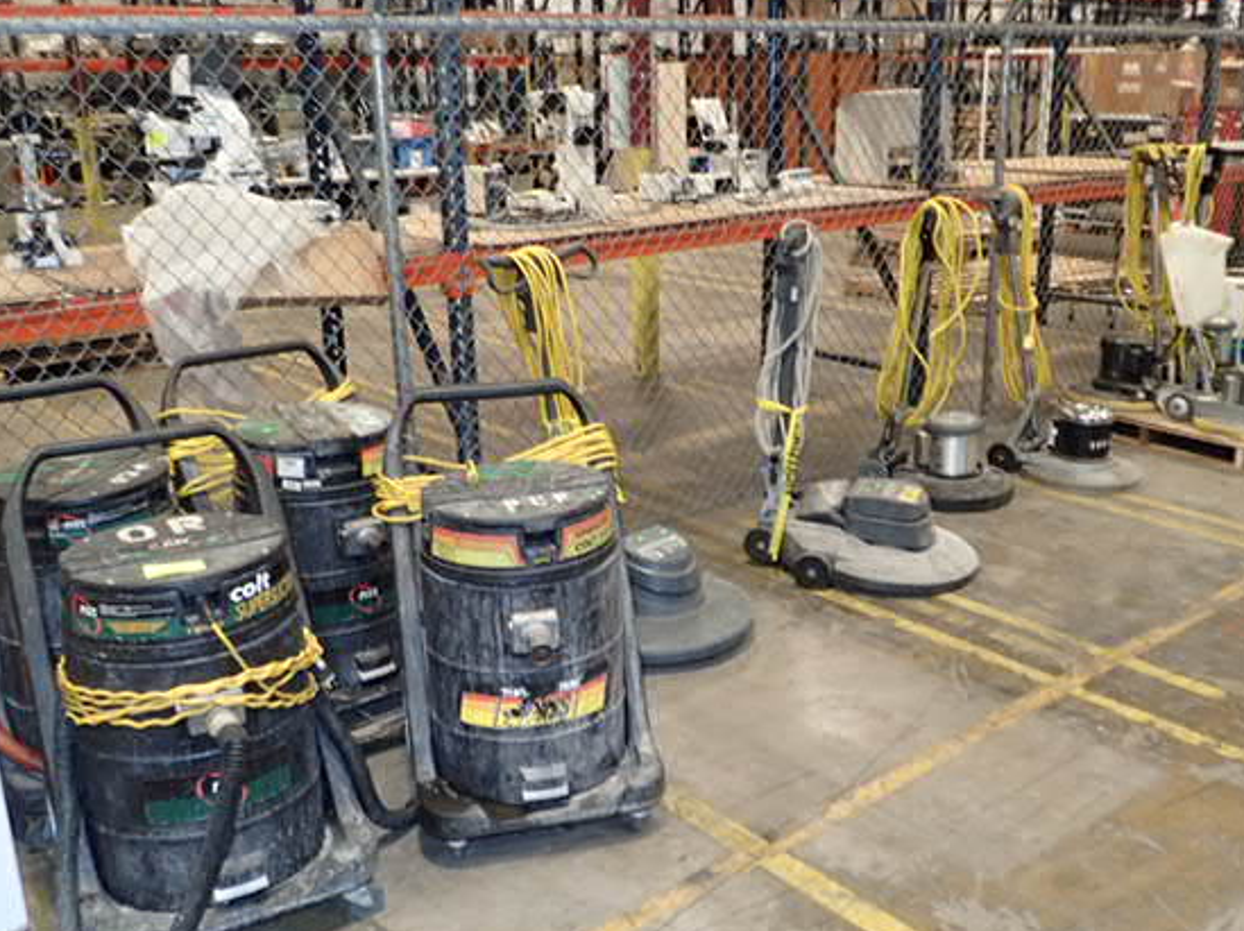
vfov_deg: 40.7
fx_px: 1257
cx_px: 678
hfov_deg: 52.6
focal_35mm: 35
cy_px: 473
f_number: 2.3
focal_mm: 5.5
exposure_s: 1/30
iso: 500
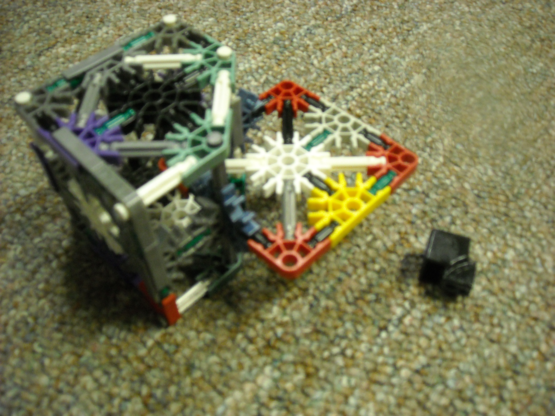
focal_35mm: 35
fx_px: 561
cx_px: 278
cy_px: 208
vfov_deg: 40.7
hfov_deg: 52.6
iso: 400
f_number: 2.8
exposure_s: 1/44
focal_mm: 5.7
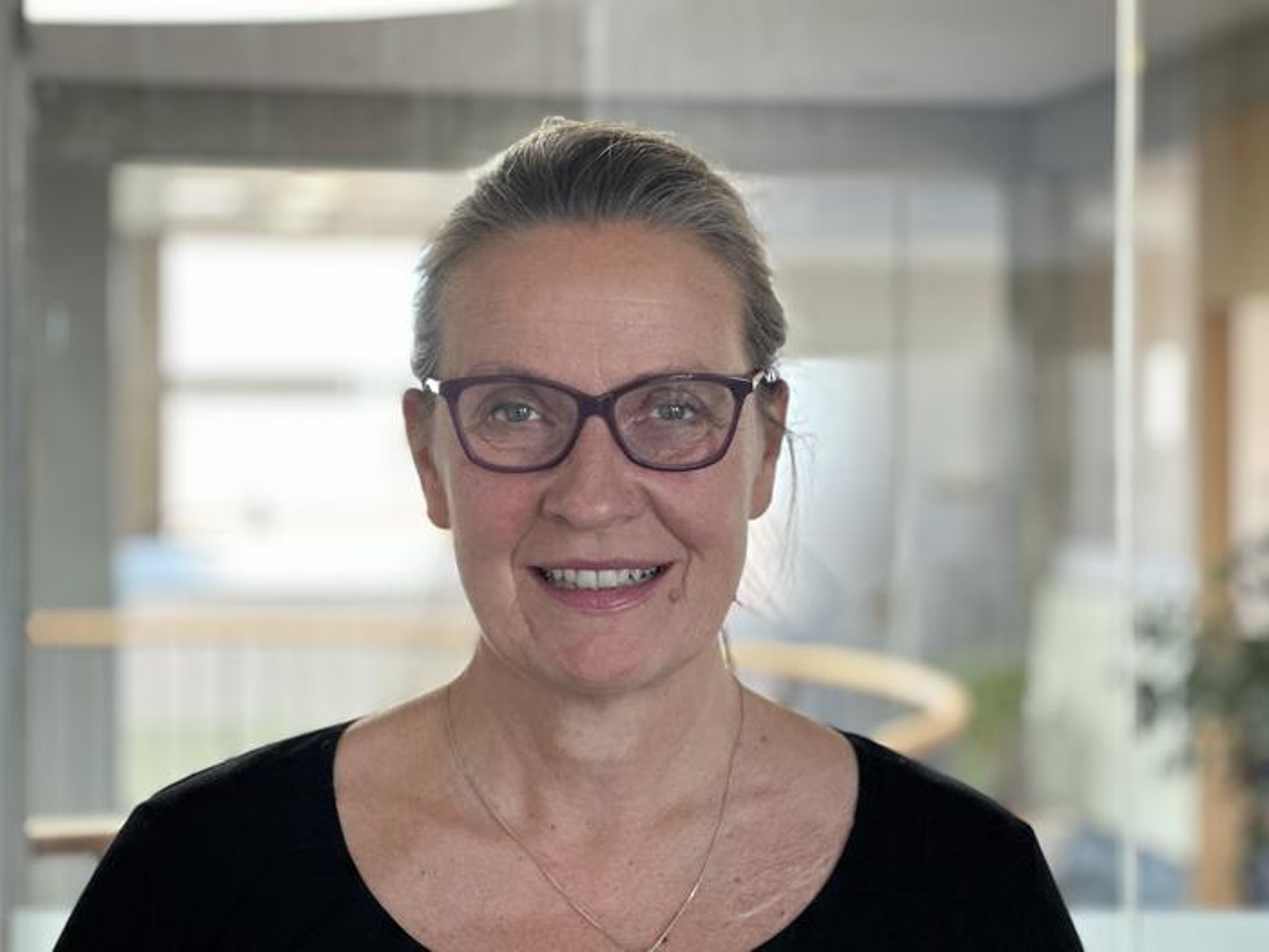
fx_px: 2823
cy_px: 476
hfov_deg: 25.3
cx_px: 634
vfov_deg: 19.1
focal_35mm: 77
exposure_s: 1/40
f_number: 2.8
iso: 250
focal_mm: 9
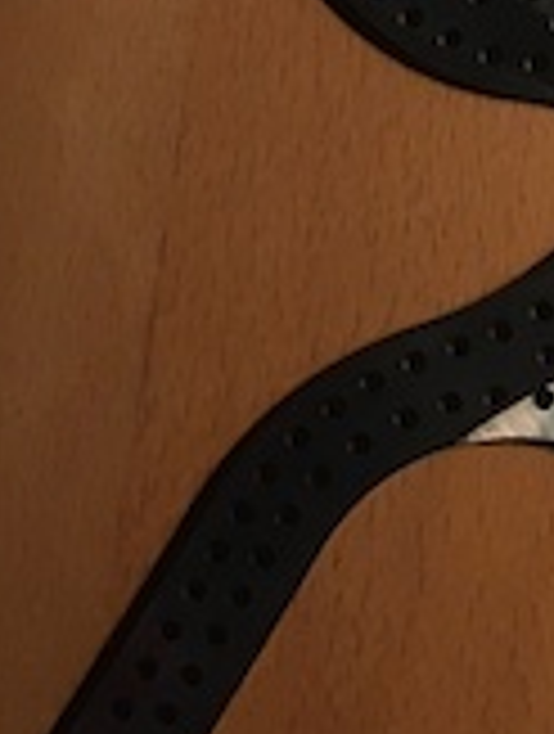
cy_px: 140
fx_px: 3018
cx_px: 869
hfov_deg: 10.1
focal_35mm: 142
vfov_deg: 13.8
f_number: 2.2
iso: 32
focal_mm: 4.15
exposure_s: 1/30
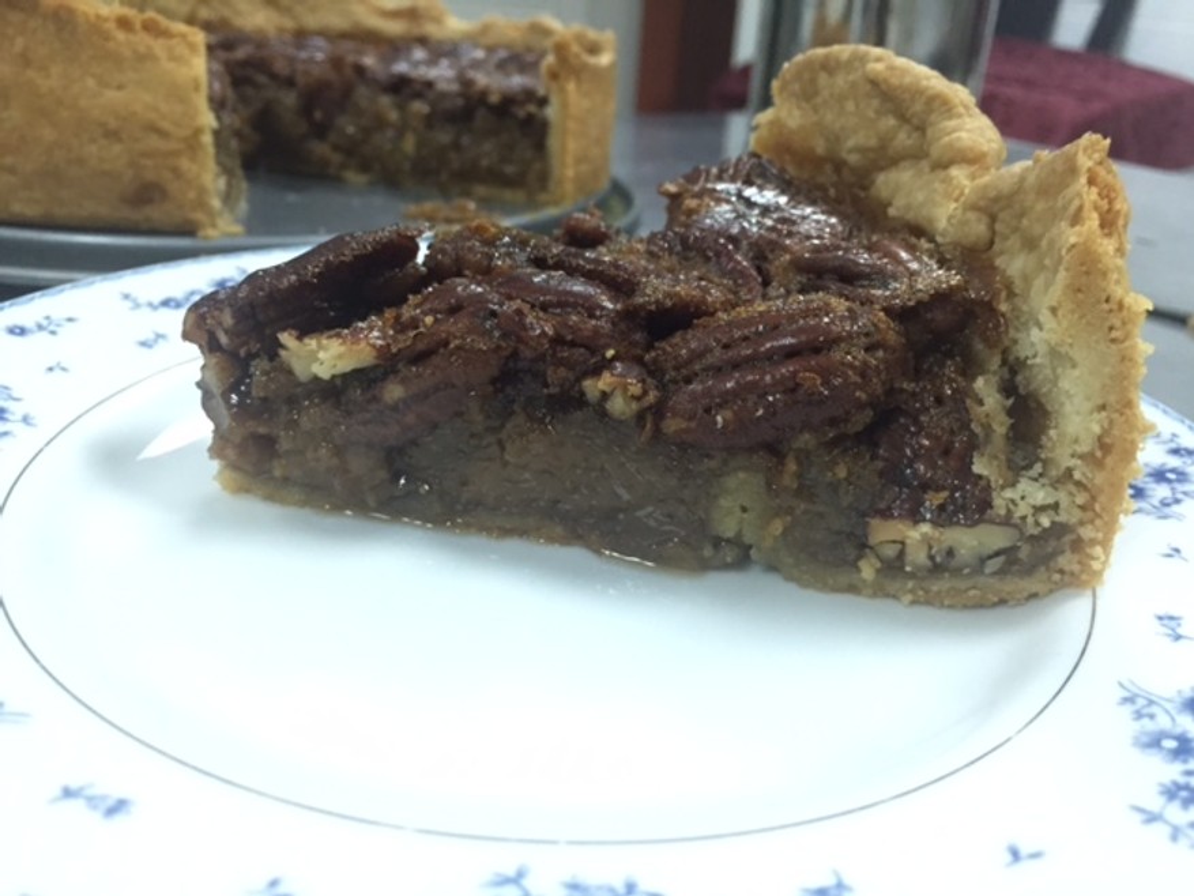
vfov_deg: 48.2
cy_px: 448
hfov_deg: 61.7
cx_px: 597
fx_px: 1000
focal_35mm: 29
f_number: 2.2
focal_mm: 4.15
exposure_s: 1/33
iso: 250
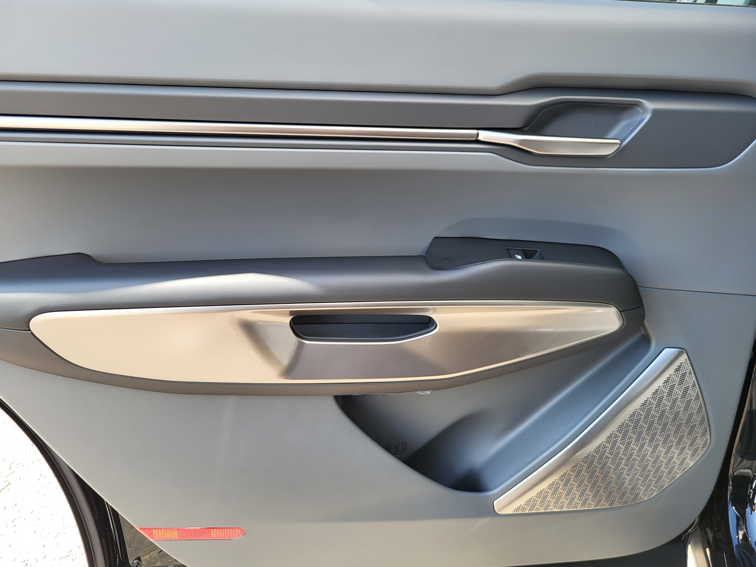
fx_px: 568
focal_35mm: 26
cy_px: 284
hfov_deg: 67.3
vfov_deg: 53.1
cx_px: 378
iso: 40
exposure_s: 1/159
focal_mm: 5.4
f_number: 1.8
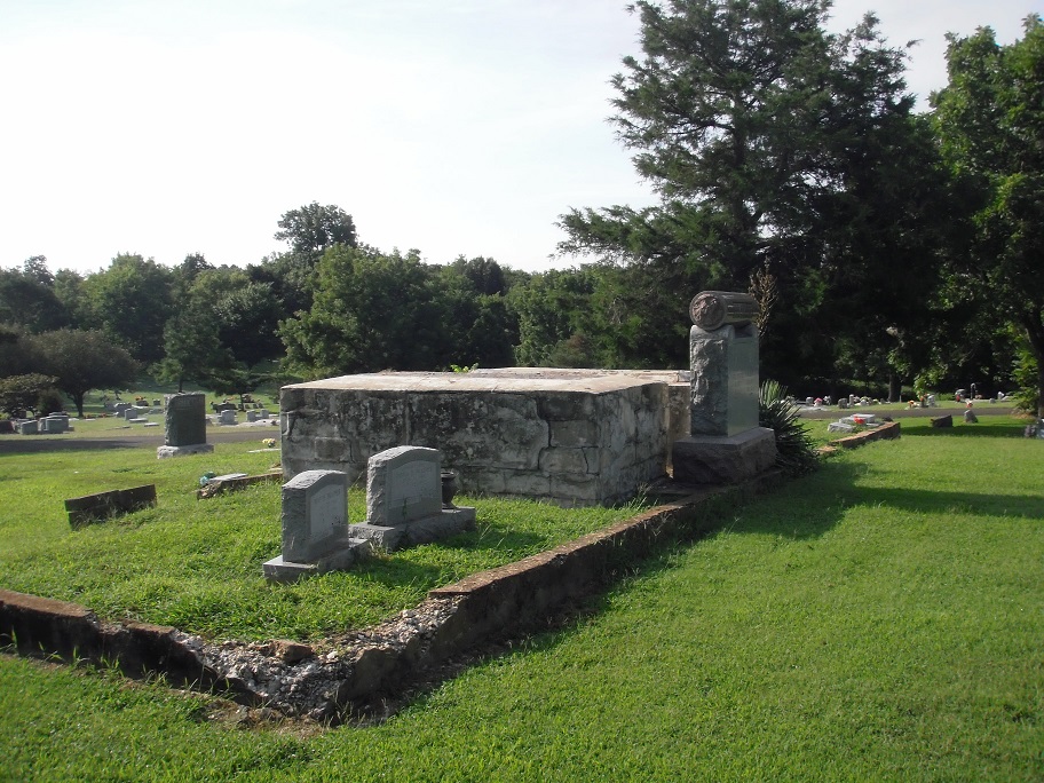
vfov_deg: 37.7
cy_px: 392
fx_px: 1146
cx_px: 522
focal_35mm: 38
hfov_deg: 49.0
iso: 100
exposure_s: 1/250
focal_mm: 6.7
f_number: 6.6
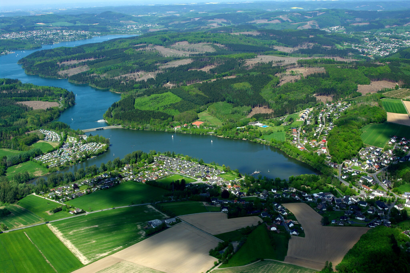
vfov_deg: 31.8
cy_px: 136
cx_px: 205
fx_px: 478
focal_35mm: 42
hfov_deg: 46.4
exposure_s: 1/250
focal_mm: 28
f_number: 6.7
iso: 100
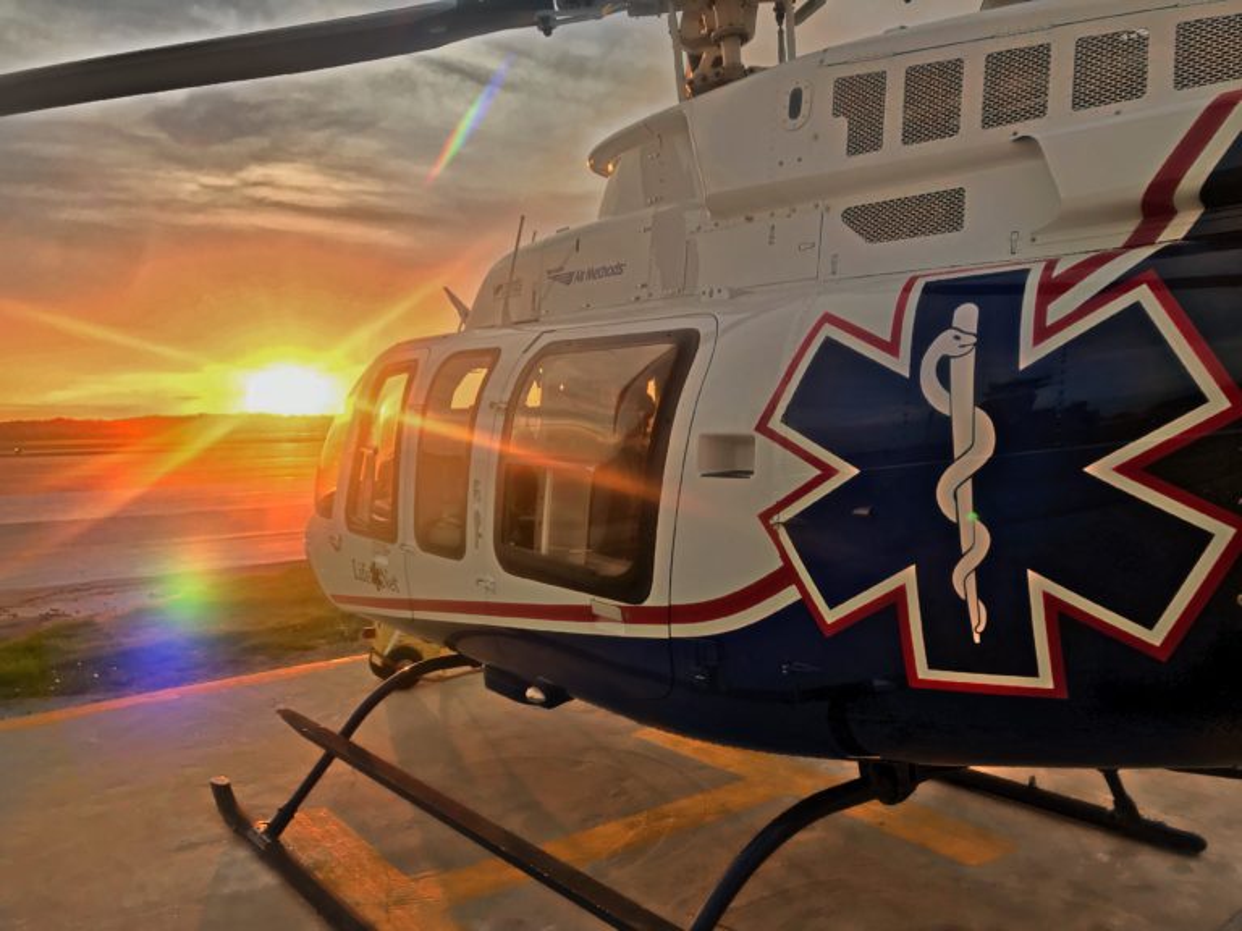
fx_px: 1005
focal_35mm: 28
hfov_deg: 63.4
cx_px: 621
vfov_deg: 49.7
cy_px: 466
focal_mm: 3.99
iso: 20
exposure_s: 1/264
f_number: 1.8
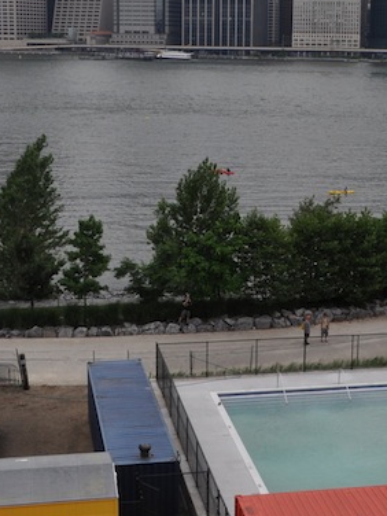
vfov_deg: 28.1
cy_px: 218
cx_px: 272
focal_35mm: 69
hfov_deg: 21.2
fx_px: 1029
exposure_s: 1/250
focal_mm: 18
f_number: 8
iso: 200
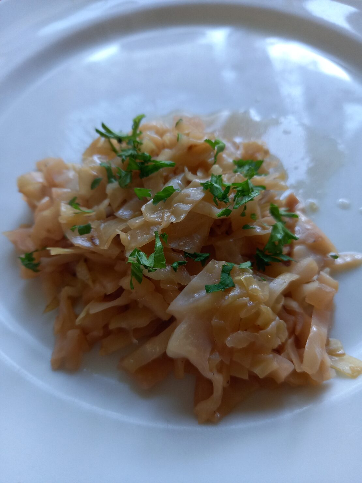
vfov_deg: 69.4
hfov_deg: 54.9
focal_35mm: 25
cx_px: 181
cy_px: 242
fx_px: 349
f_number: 1.8
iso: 200
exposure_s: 1/50
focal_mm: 4.65
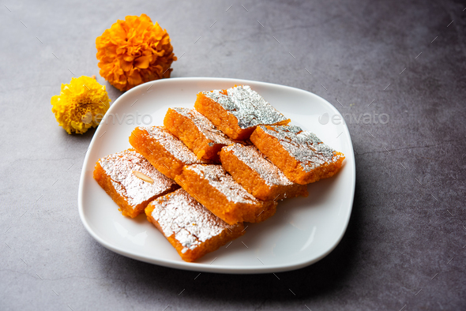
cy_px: 156
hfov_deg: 33.4
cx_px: 233
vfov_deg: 22.6
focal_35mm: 60
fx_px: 777
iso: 125
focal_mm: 60
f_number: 6.3
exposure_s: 1/125
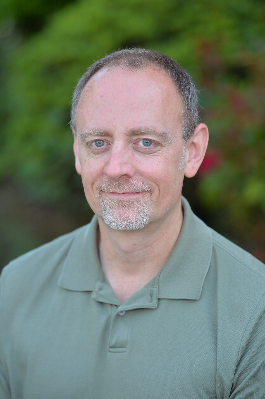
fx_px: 1350
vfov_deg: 16.8
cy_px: 200
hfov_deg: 11.2
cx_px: 132
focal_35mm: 122
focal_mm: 122
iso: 400
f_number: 2.8
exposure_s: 1/640
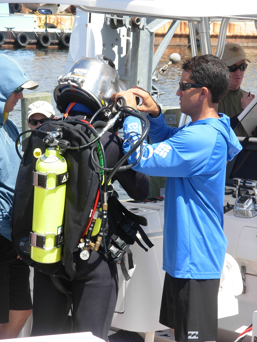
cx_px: 128
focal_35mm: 153
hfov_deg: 9.7
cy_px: 171
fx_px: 1515
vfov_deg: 12.9
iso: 79
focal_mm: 25.3
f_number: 4.7
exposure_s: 1/296
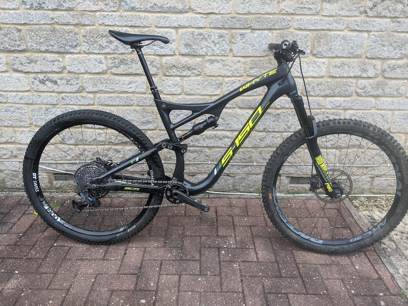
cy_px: 153
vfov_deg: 51.4
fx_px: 318
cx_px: 204
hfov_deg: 65.3
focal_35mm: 27
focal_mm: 4.44
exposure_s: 1/125
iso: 82
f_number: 1.8
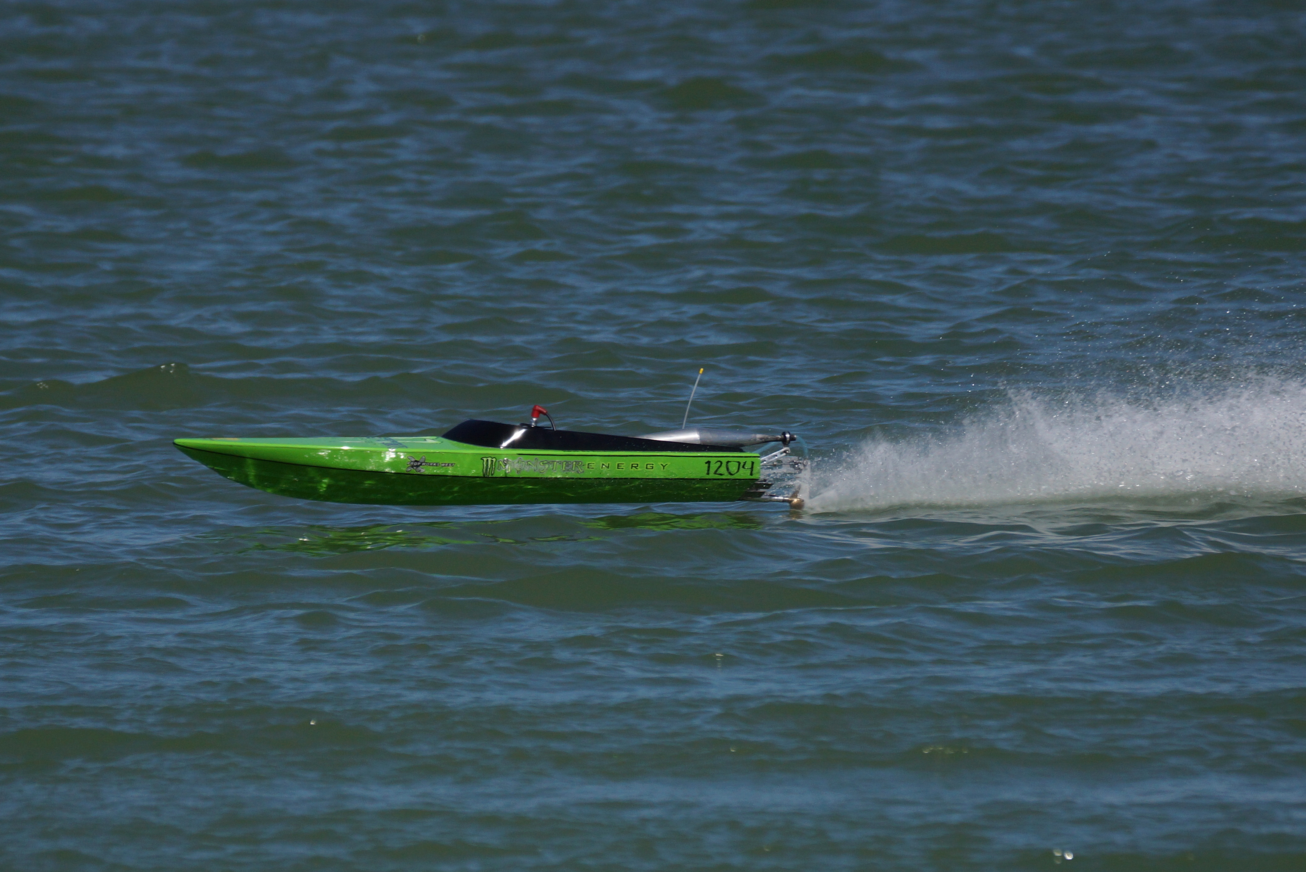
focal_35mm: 630
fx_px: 22866
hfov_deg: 3.3
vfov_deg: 2.2
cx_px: 653
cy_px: 436
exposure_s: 1/3200
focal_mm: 300
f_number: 5.6
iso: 200
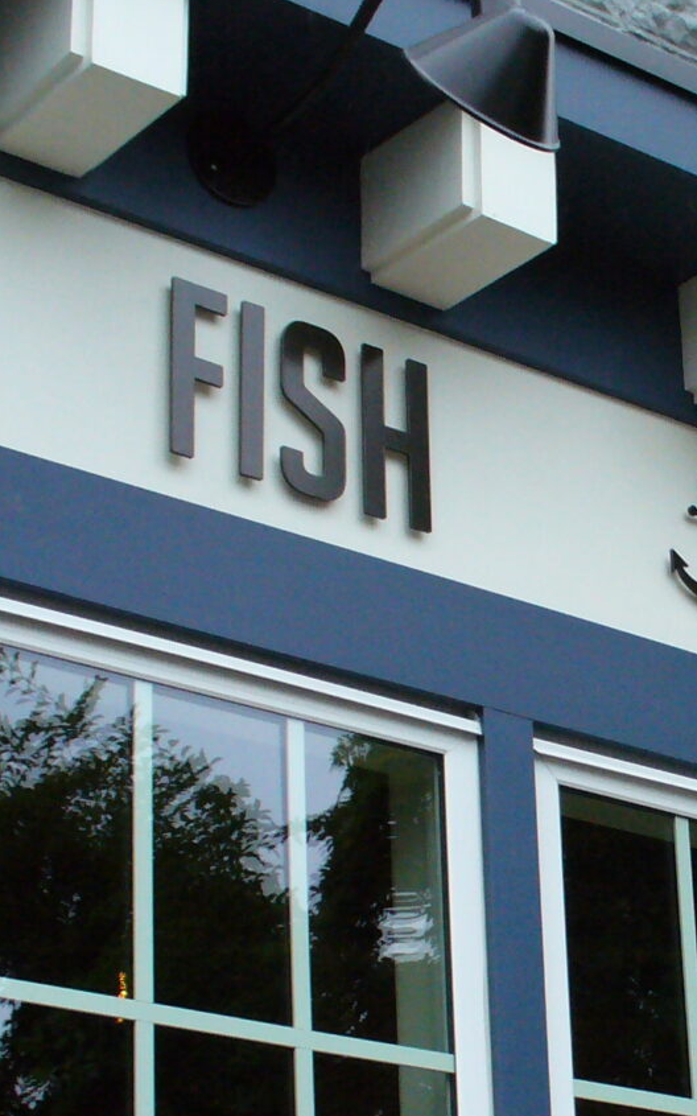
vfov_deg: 21.6
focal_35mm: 95
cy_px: 893
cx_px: 844
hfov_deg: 13.4
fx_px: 2888
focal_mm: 6.1
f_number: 2.8
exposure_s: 1/250
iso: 200
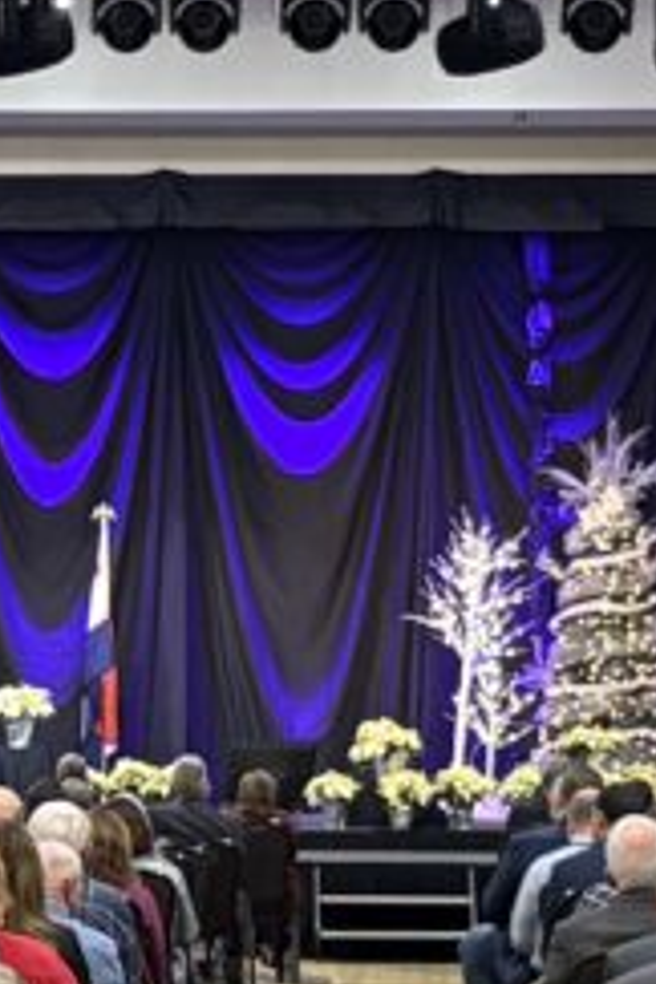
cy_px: 976
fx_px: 4674
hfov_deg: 8.0
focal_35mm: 171
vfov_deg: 11.9
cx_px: 24
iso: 400
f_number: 1.6
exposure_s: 1/60
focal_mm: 5.96
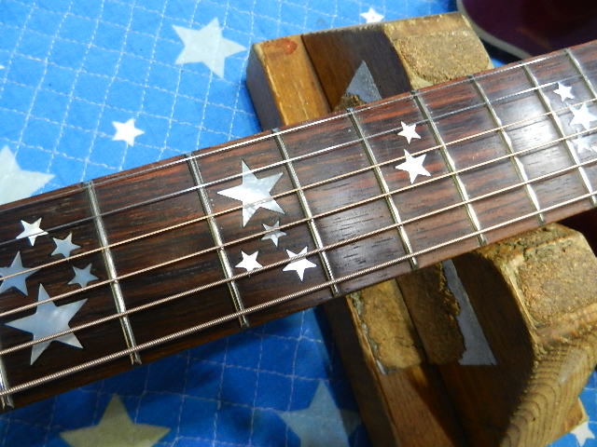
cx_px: 298
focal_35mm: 25
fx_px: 431
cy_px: 224
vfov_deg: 54.9
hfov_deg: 69.4
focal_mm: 4.5
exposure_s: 1/10
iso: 400
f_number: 3.5
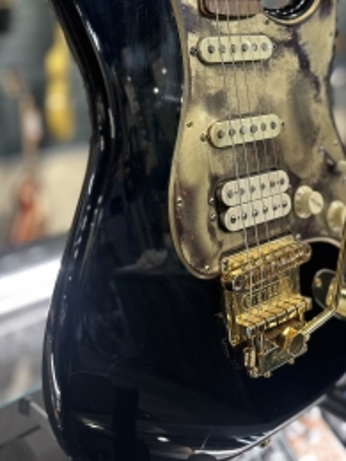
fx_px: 533
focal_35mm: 40
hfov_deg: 35.8
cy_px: 140
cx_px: 208
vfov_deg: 45.8
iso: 160
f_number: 1.5
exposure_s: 1/60
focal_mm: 5.7
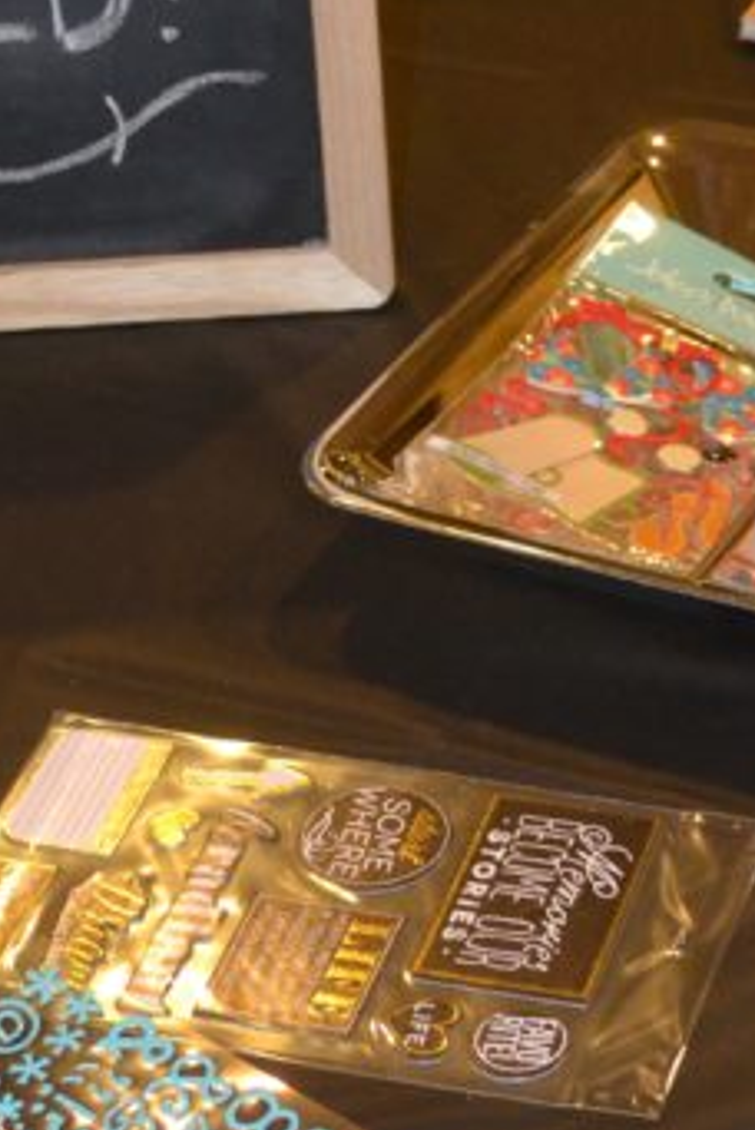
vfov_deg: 18.7
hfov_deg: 12.7
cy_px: 971
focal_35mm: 108
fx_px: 3390
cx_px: 379
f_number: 4
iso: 1800
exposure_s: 1/60
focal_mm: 24
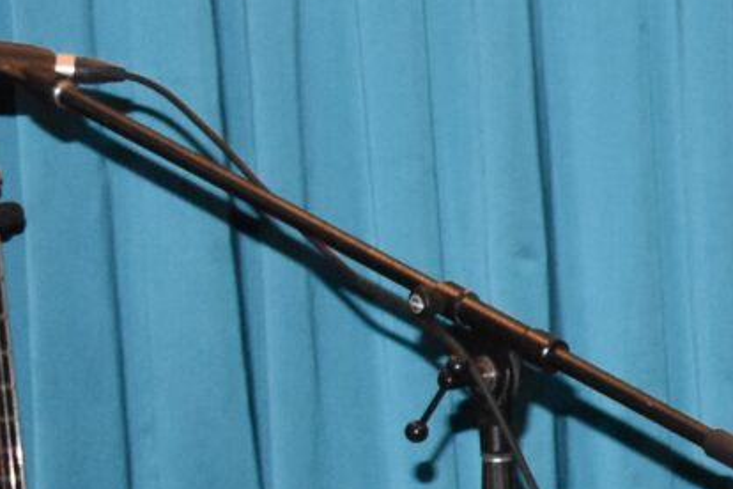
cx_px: 2208
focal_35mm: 297
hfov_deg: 6.4
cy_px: 577
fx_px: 6047
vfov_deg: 4.6
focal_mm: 32
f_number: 6.3
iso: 2500
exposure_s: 1/60
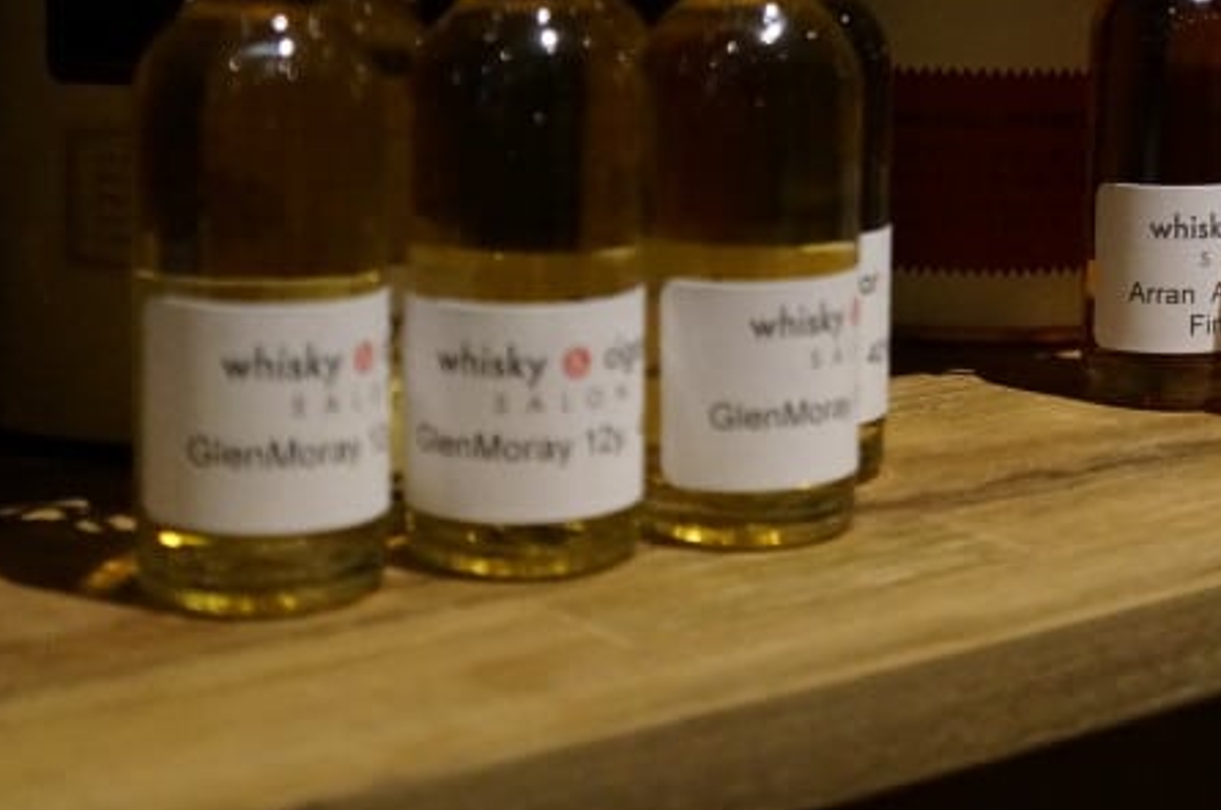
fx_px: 2680
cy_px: 118
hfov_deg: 25.2
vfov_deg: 17.0
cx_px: 986
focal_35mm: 79
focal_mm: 23
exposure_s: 1/100
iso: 3200
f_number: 4
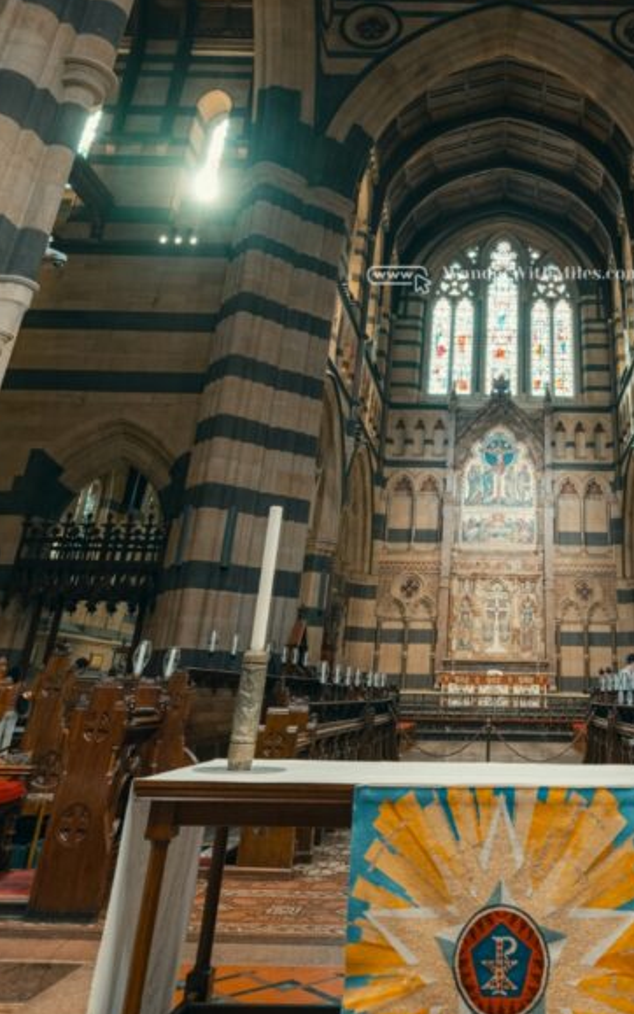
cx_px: 504
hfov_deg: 40.2
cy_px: 280
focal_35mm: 30
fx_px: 829
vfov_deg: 60.2
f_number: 4
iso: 800
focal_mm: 20
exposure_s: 1/9
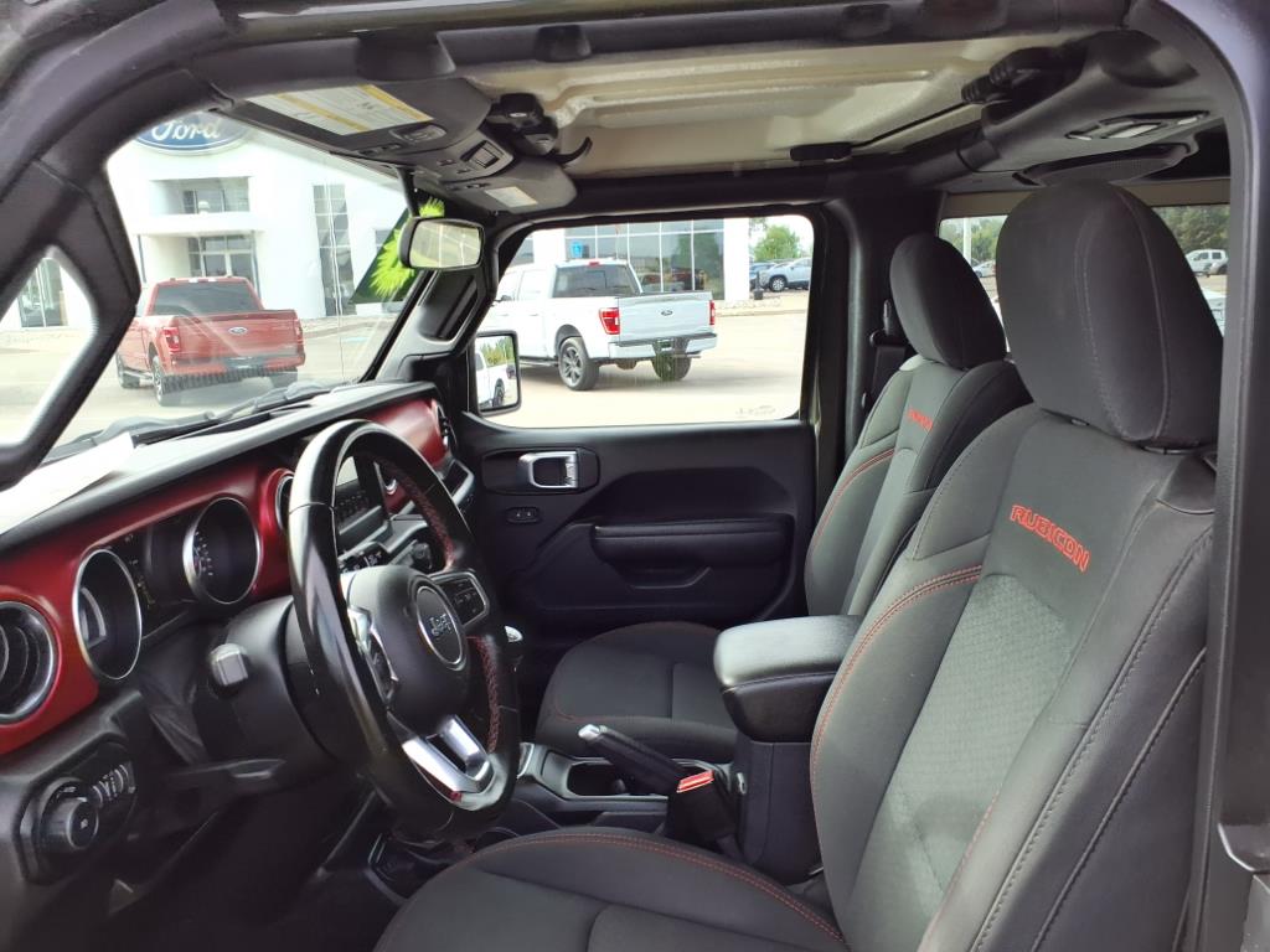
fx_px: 991
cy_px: 476
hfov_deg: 65.3
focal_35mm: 27
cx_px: 635
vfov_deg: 51.4
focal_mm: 3.58
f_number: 1.9
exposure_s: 1/227
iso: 40
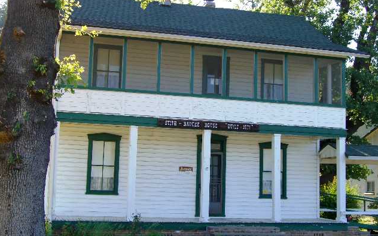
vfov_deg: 22.0
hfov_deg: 34.5
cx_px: 189
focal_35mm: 59
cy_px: 121
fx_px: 608
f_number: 3.4
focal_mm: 11.5
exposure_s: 1/250
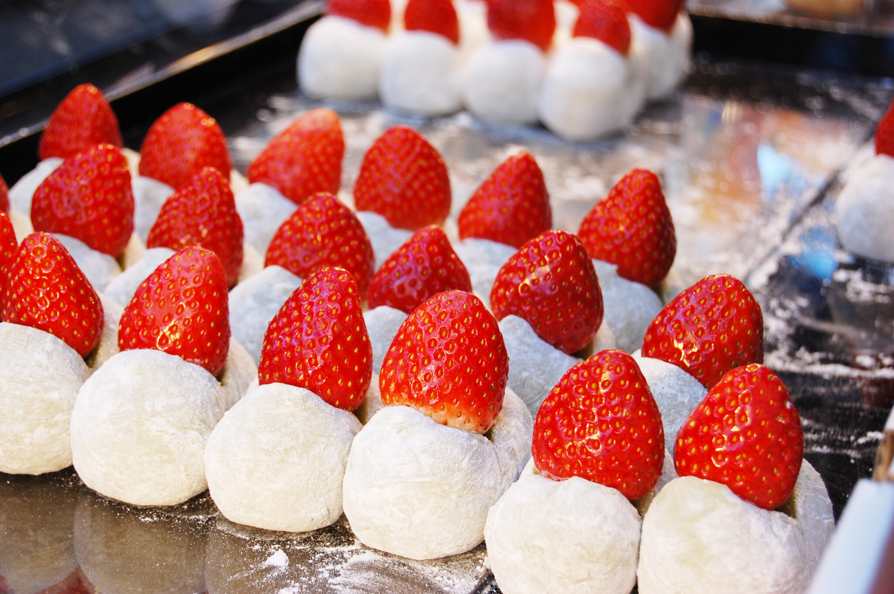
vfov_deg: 16.5
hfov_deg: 24.6
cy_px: 297
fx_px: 2047
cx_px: 447
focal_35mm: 82
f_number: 5.6
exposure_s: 1/125
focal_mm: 55
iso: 250
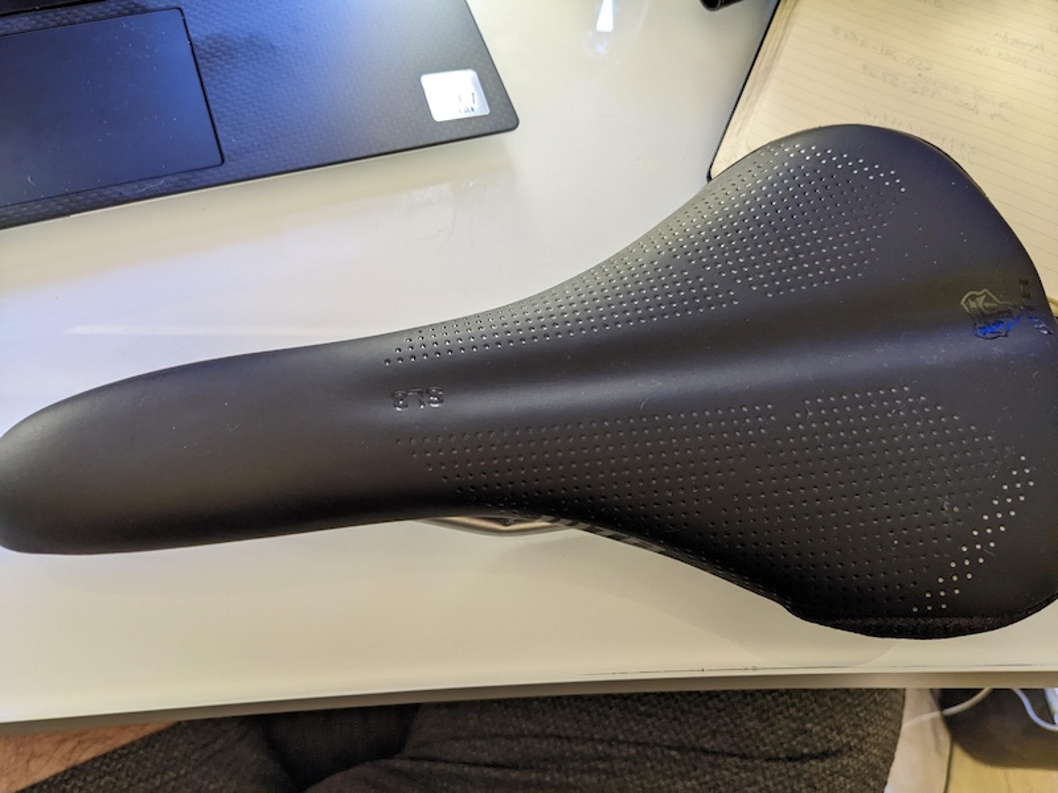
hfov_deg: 65.3
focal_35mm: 27
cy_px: 396
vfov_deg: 51.4
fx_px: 825
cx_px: 529
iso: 184
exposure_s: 1/23.8
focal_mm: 4.38
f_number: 1.73
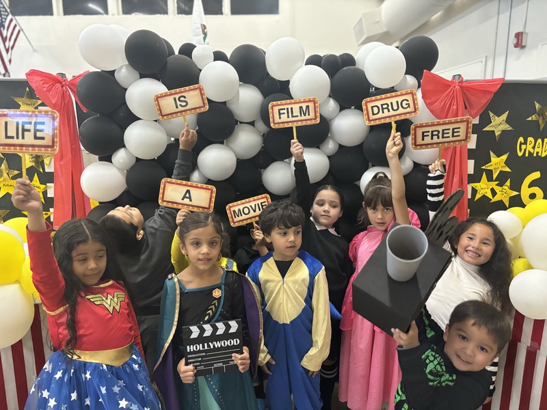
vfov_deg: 53.1
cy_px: 205
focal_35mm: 26
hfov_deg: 67.3
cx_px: 274
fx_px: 411
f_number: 1.6
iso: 500
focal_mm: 5.96
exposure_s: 1/60
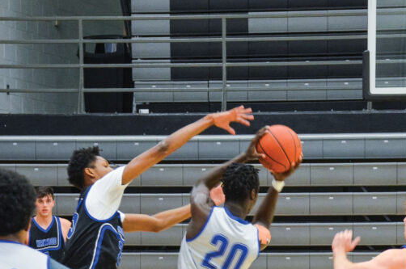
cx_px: 278
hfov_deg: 9.9
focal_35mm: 208
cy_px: 313
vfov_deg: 6.5
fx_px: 2342
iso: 1600
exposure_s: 1/160
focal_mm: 58
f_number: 5
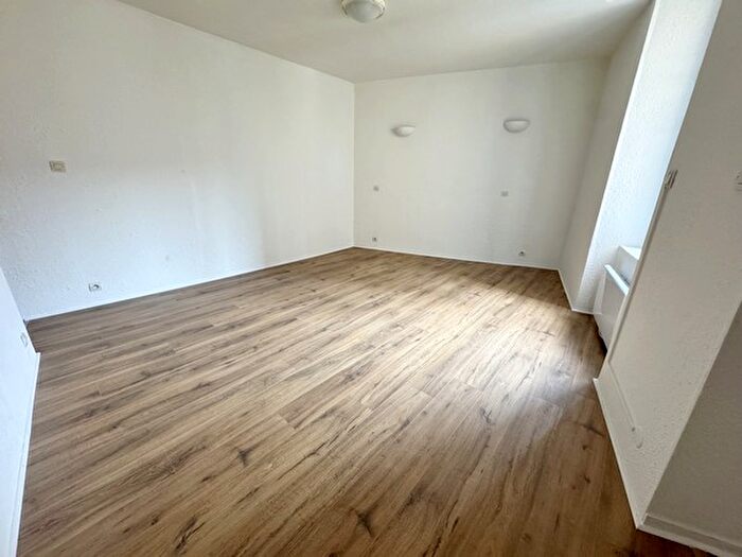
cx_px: 371
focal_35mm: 14
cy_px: 278
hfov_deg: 102.1
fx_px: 300
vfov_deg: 85.7
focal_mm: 2.22
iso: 320
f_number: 2.2
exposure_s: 1/83
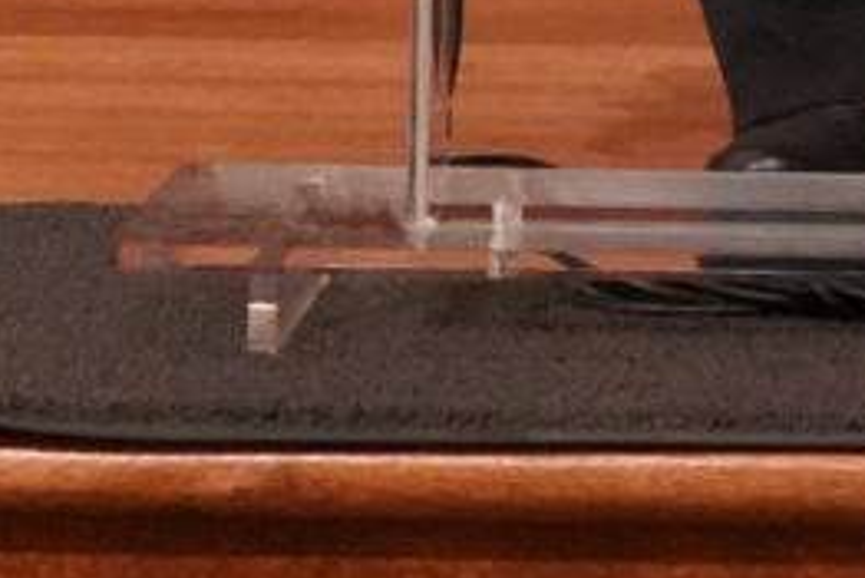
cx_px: 862
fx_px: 9207
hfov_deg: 5.4
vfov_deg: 3.5
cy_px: -1329
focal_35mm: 383
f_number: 4.5
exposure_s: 1/160
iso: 10000
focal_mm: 49
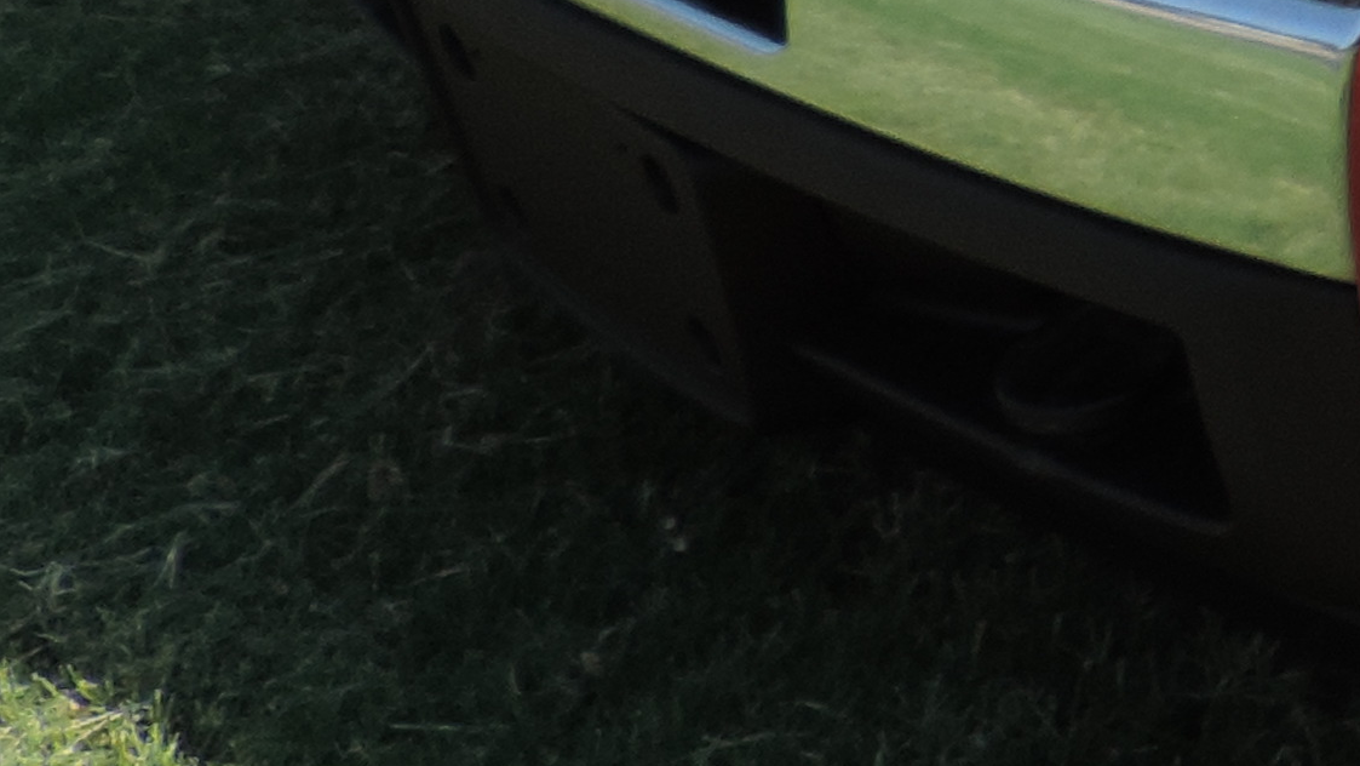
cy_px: -535
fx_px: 4112
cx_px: 2673
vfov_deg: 10.1
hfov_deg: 15.3
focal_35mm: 114
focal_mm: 4.3
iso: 80
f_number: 3
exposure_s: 1/800
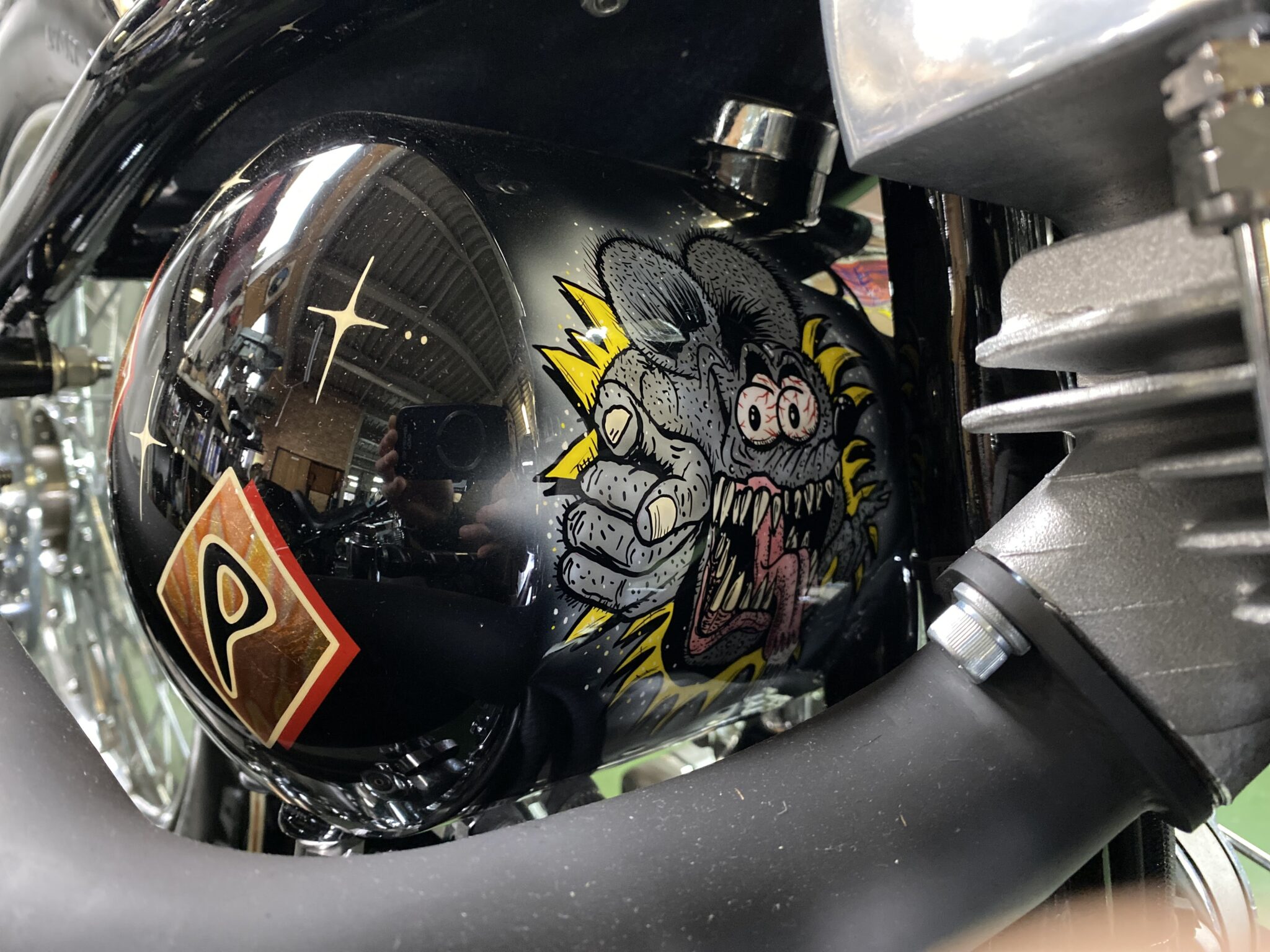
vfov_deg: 53.1
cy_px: 476
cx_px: 635
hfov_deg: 67.3
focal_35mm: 26
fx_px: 954
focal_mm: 4.25
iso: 800
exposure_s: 1/25
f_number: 1.8
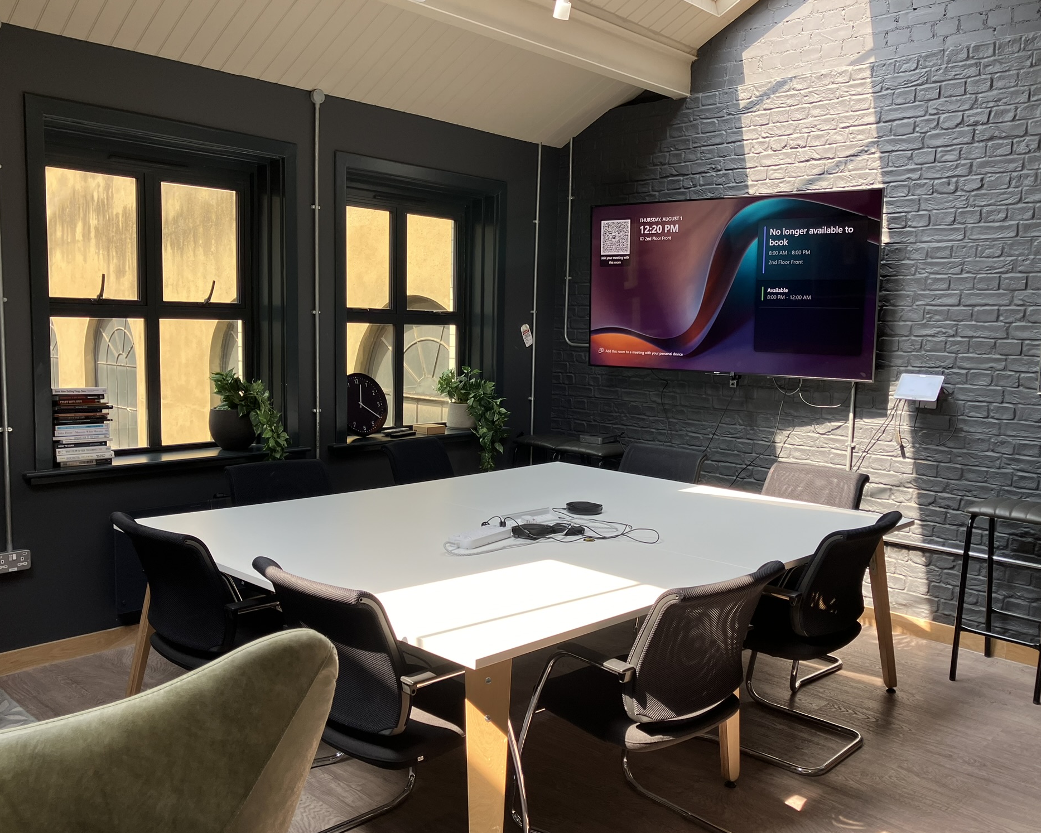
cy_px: 426
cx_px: 515
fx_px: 924
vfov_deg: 48.5
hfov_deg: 58.8
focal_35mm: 30
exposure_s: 1/121
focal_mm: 3.99
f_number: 1.8
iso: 32
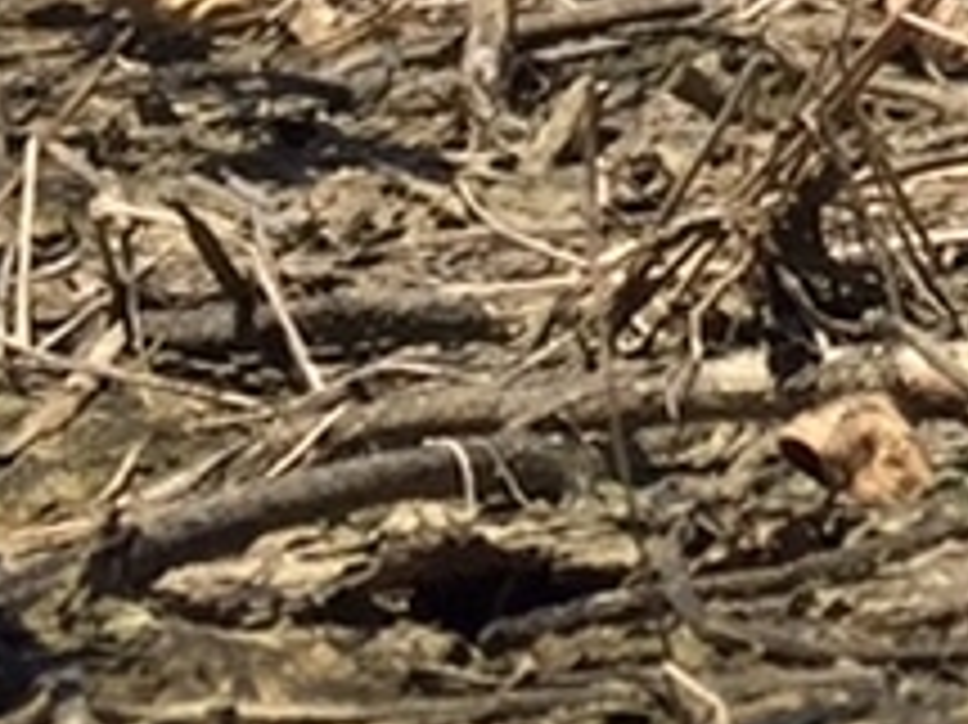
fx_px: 5785
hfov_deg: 8.6
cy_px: -1322
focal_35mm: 207
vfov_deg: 6.6
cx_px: 2427
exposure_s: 1/2198
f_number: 2.2
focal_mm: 4.15
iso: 32
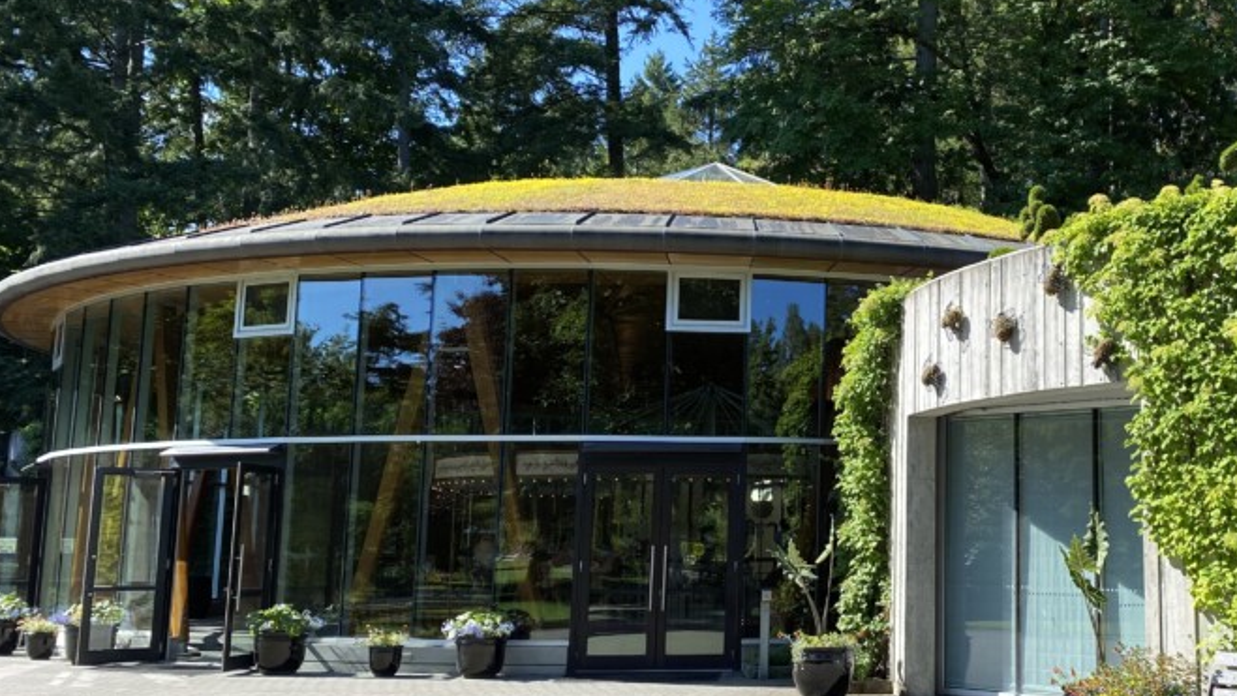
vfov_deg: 27.7
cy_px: 330
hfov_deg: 45.7
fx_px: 1411
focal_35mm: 43
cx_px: 927
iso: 32
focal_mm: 4.25
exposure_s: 1/822
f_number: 1.8
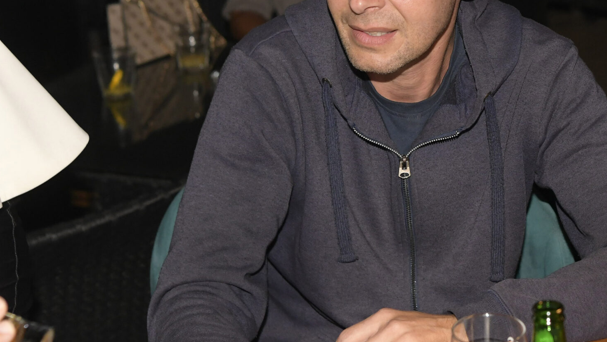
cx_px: 413
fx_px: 1320
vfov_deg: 14.7
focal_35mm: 82
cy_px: 100
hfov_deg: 25.7
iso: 1600
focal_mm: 45
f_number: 4
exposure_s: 1/250
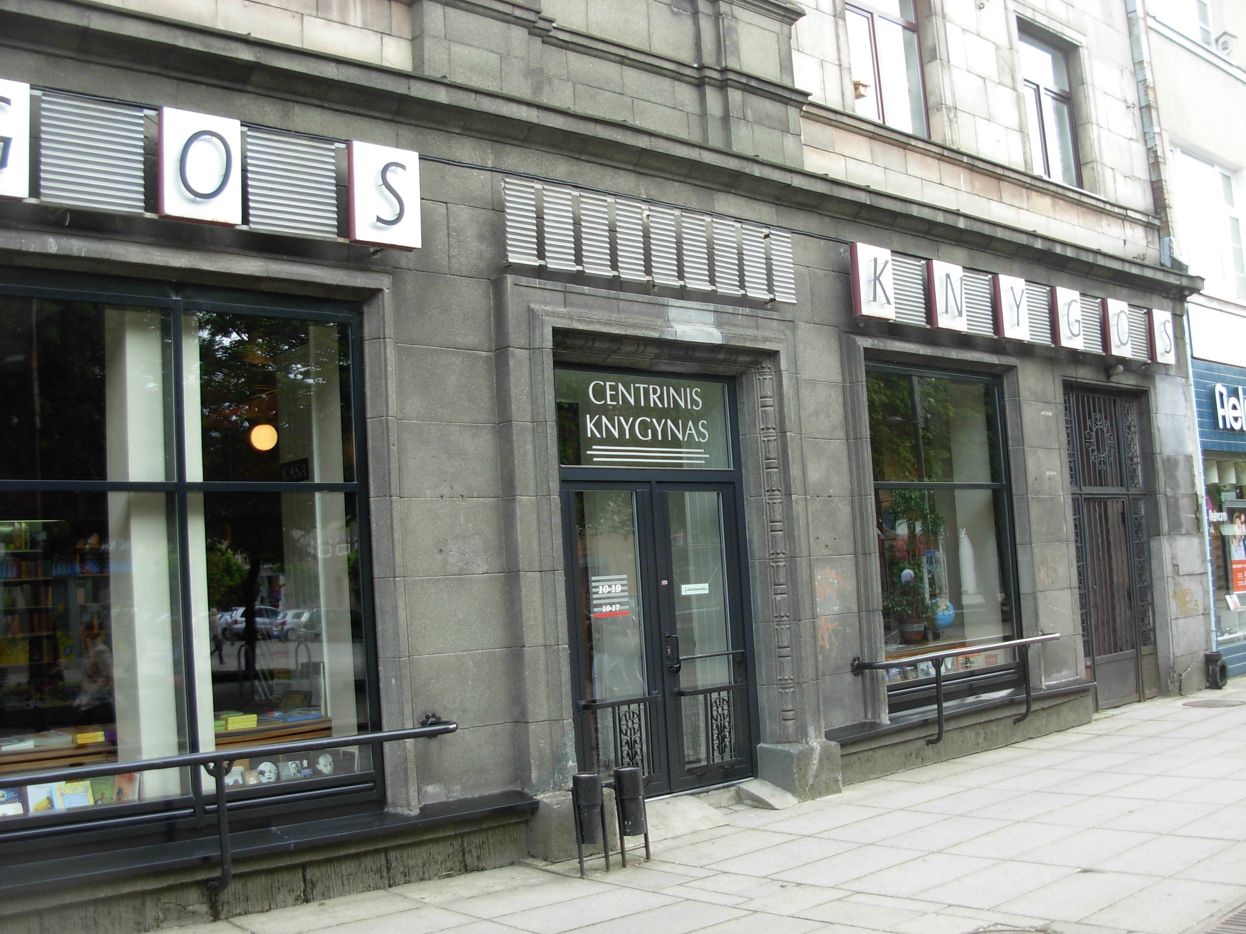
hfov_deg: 49.0
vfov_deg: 37.7
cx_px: 623
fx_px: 1368
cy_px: 467
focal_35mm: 38
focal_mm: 6.3
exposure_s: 1/65.8
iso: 79
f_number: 2.9
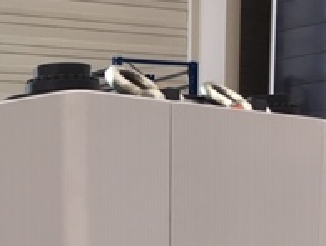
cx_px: -5
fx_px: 896
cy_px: 368
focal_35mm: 95
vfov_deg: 14.6
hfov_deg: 19.9
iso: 25
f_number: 2.2
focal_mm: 4.15
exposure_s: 1/33
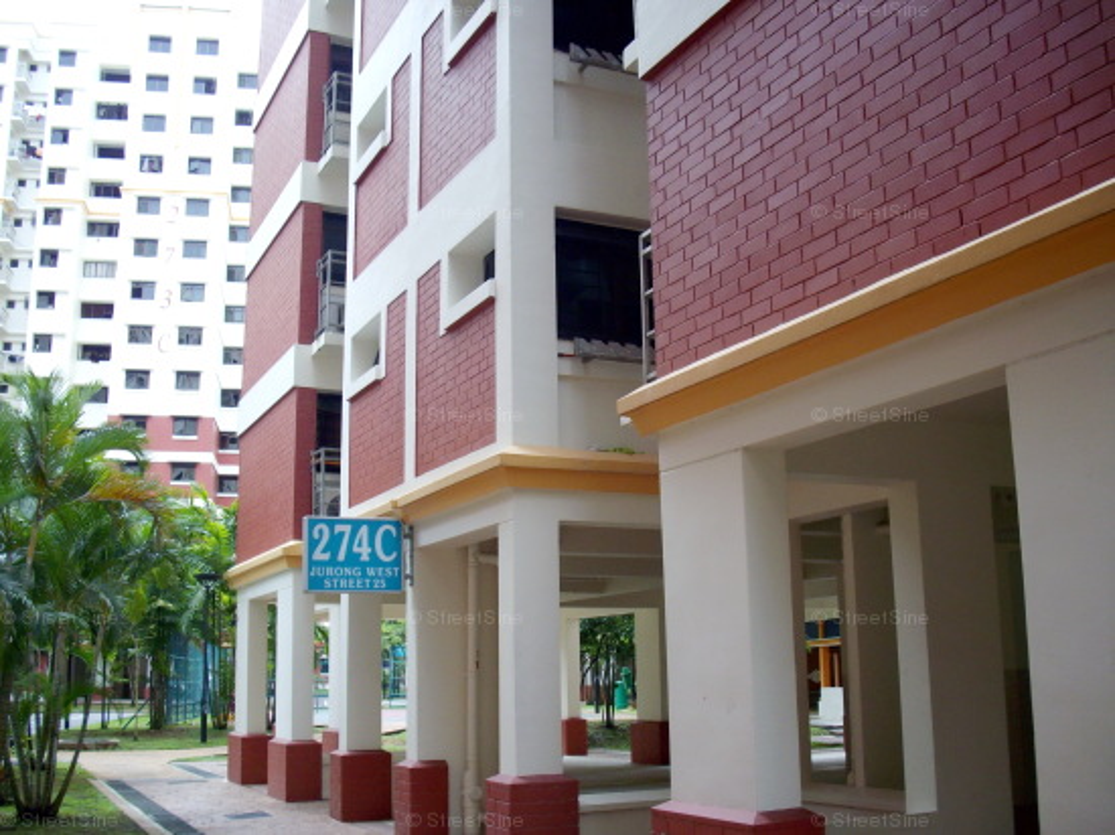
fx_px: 1191
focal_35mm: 37
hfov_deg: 50.2
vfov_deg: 38.6
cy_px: 418
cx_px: 558
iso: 80
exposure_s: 1/250
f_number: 2.8
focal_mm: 6.2
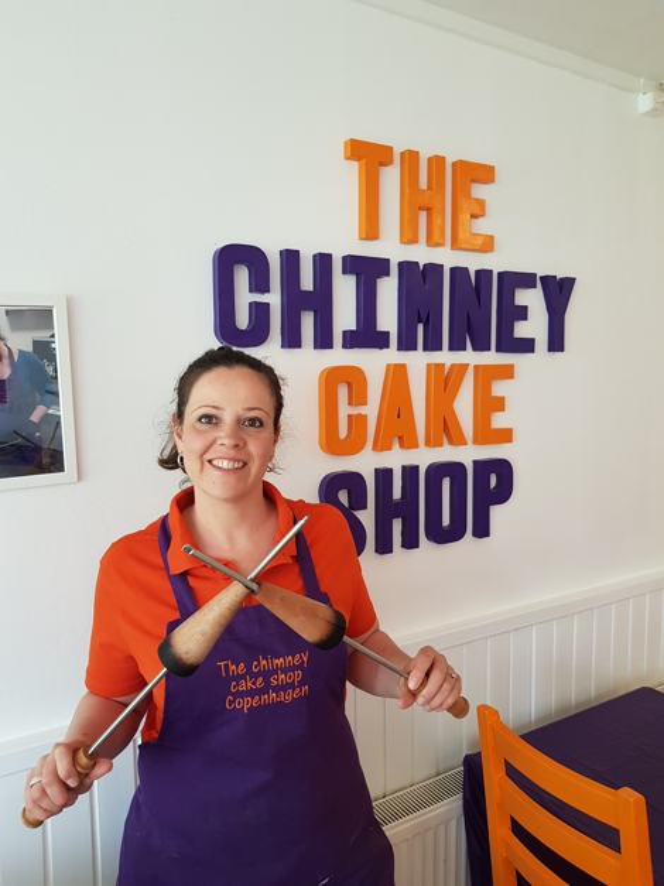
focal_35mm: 26
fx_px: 665
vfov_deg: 67.3
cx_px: 332
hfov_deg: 53.0
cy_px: 443
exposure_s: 1/50
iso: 100
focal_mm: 4.2
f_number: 1.7
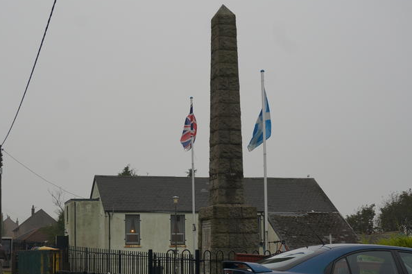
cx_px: 174
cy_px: 175
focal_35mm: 71
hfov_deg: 28.6
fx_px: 808
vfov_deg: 19.2
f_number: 6.3
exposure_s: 1/80
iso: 100
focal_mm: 35
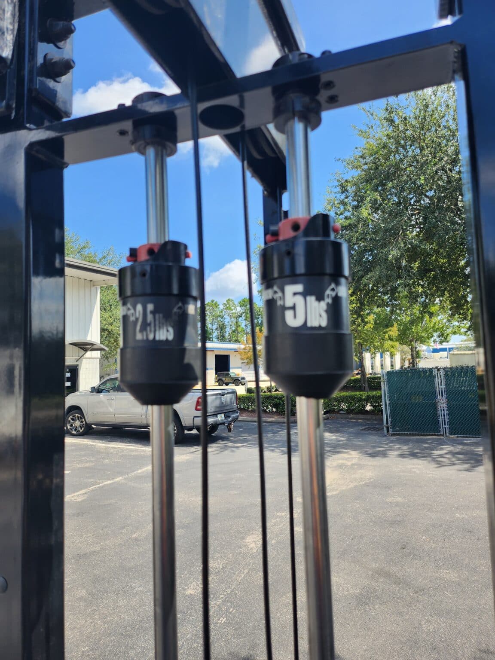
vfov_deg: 71.6
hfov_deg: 56.8
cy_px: 330
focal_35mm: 24
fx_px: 458
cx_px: 248
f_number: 1.8
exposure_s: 1/1406
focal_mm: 5
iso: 50
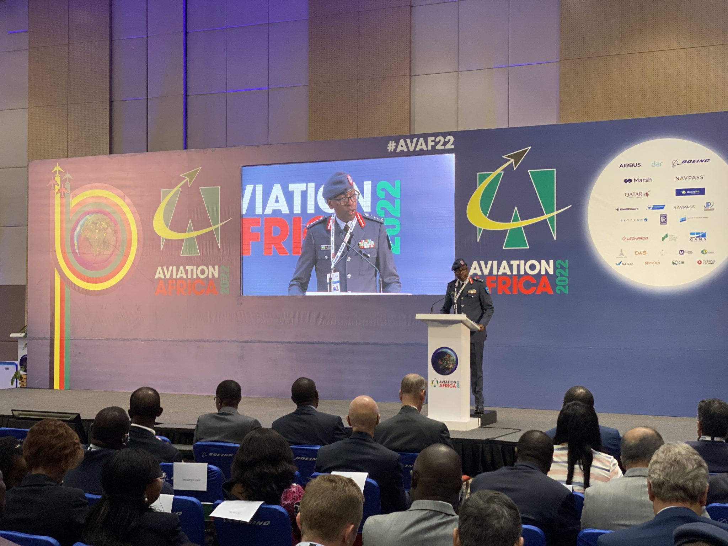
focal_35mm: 52
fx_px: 1094
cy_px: 273
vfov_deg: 28.0
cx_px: 364
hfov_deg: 36.8
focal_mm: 6
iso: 250
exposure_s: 1/122
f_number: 2
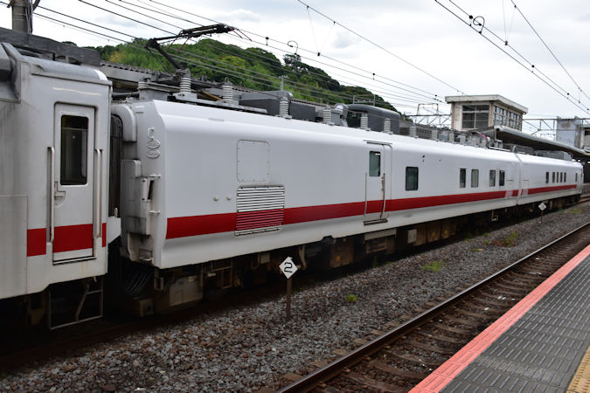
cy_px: 196
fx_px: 541
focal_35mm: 33
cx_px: 295
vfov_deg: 40.0
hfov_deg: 57.2
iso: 1000
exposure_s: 1/200
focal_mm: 22
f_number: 7.1
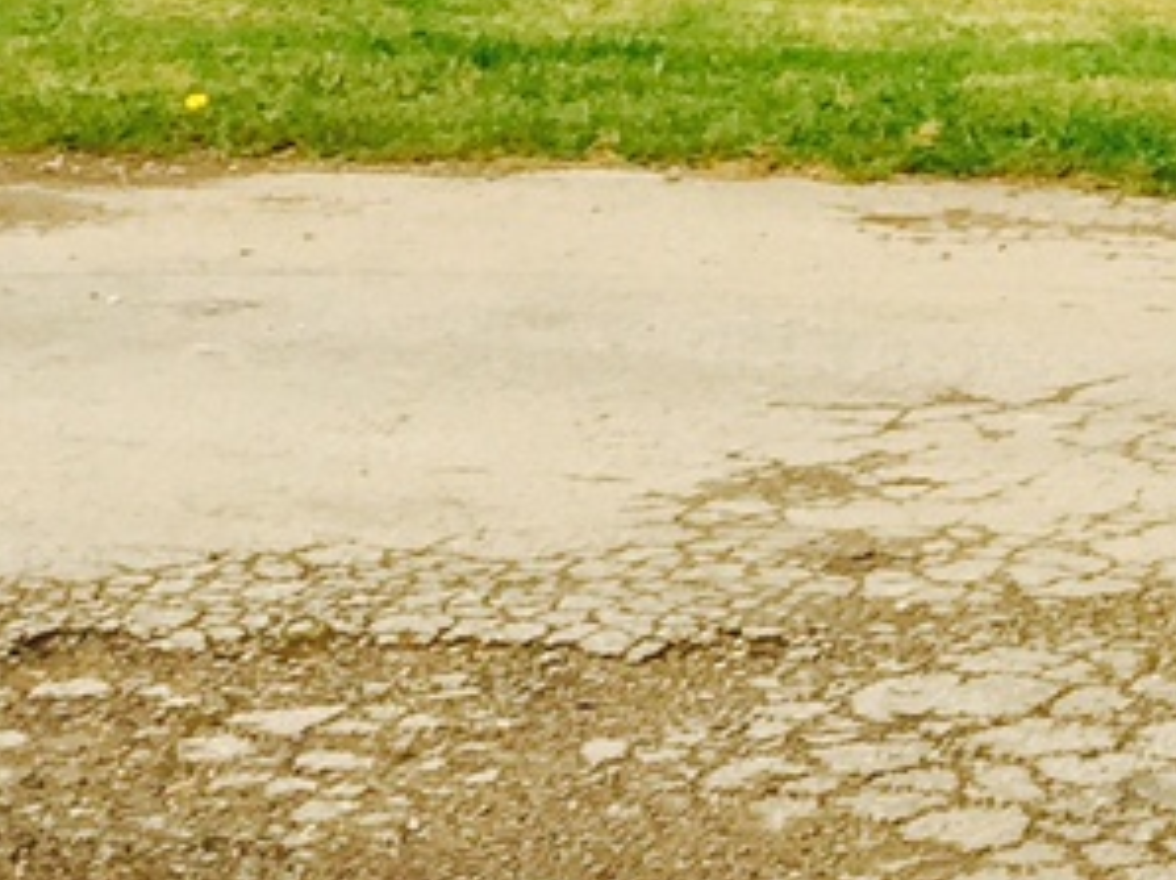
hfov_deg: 11.4
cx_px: 2269
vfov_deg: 9.2
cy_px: -197
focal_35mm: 159
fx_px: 5397
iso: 32
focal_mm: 4.15
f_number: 2.2
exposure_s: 1/50
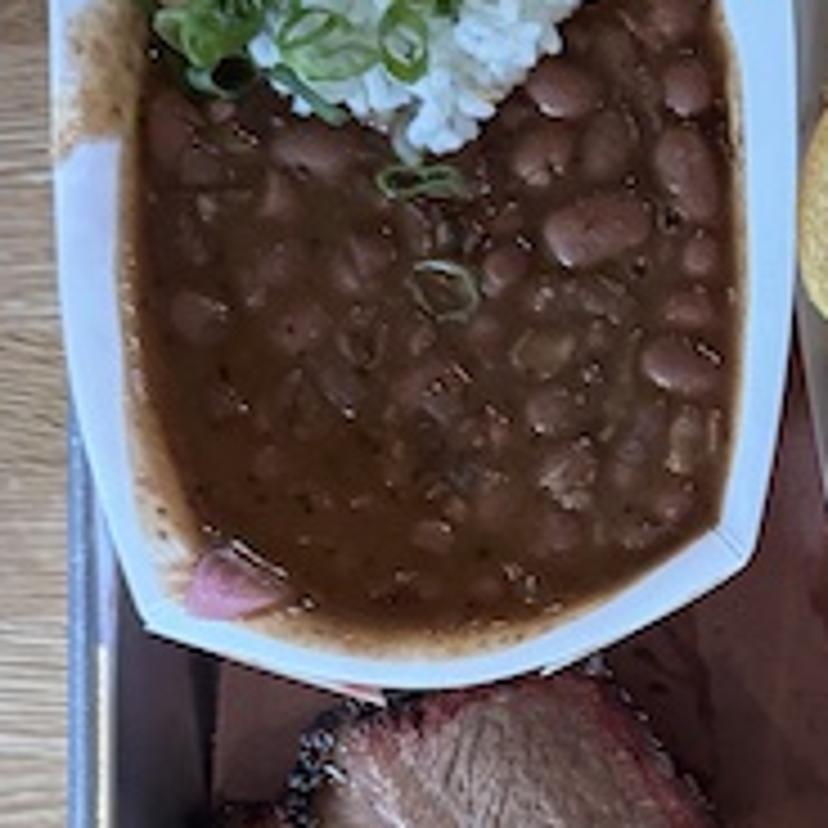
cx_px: 1058
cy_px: 873
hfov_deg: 17.7
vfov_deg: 18.3
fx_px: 2490
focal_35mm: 92
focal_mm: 6.76
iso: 800
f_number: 1.78
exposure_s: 1/60
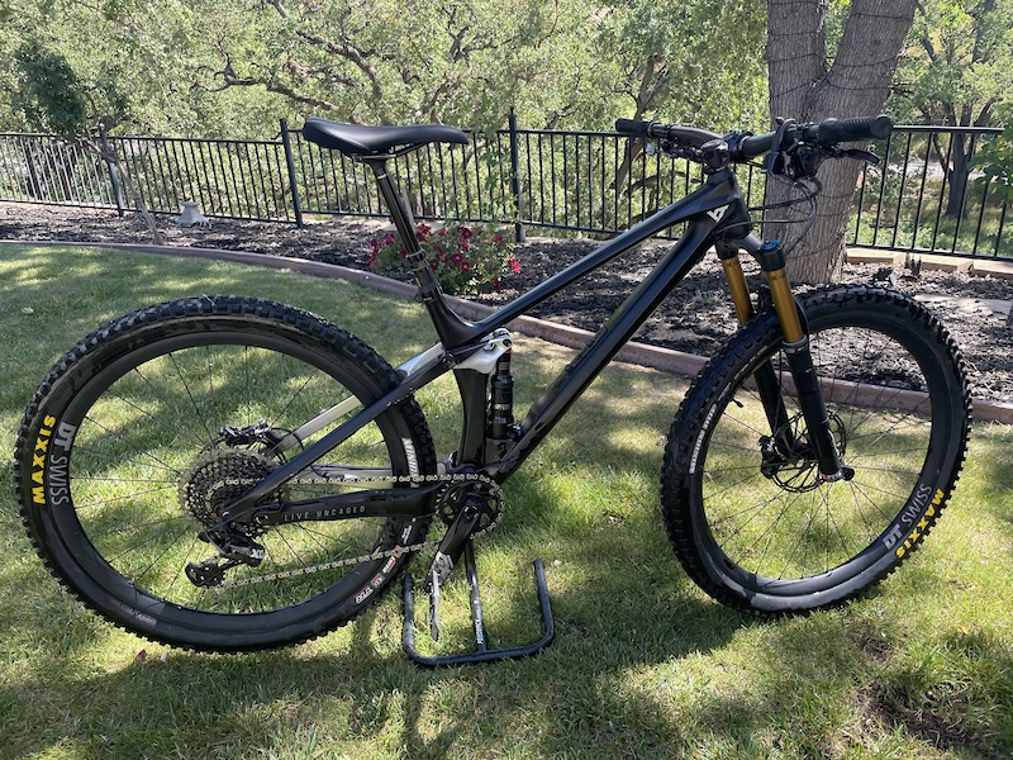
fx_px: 761
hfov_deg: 67.3
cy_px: 380
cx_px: 506
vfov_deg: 53.1
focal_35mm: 26
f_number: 1.6
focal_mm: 4.2
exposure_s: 1/383
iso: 32
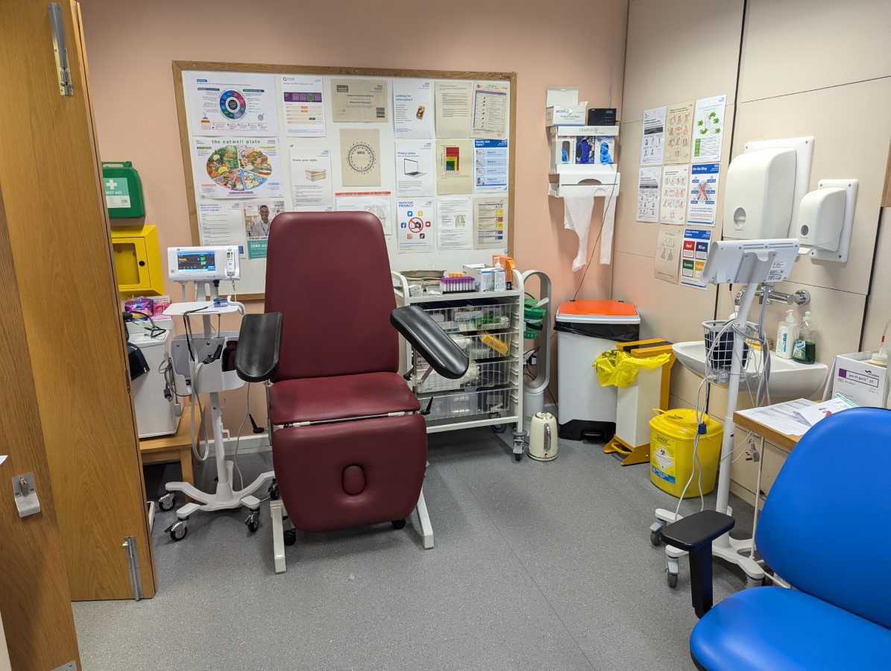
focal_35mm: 24
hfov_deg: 71.5
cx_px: 446
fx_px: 619
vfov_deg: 56.9
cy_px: 336
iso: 159
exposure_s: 1/40
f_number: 1.85
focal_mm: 6.81
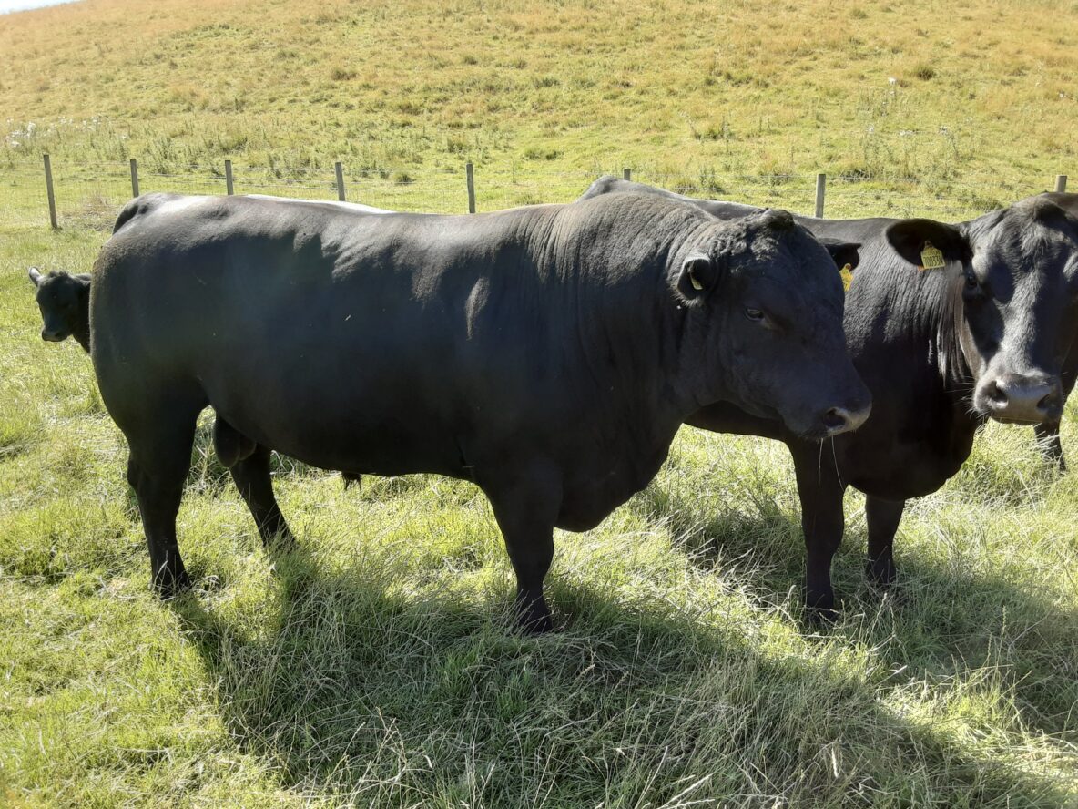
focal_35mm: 28
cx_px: 539
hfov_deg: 63.4
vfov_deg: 49.7
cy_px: 404
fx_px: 872
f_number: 1.9
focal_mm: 2.9
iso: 40
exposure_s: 1/243
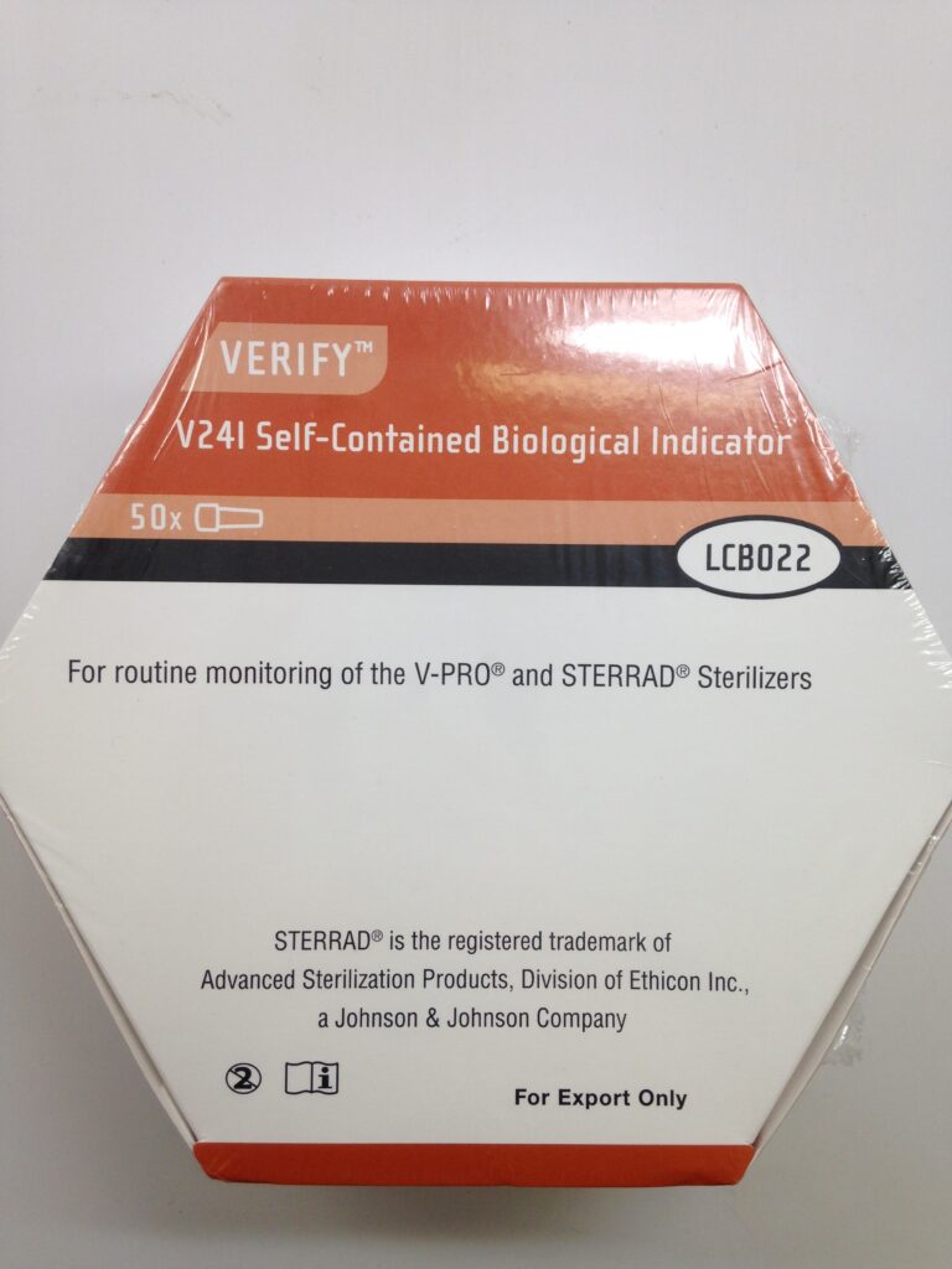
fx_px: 1210
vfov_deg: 55.4
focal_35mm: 33
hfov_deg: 42.9
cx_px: 476
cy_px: 634
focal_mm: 4.12
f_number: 2.4
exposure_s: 1/60
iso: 50
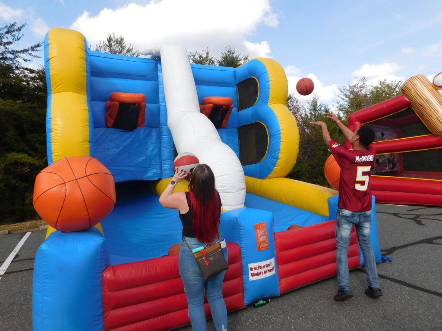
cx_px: 221
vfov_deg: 58.9
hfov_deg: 73.9
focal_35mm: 23
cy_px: 166
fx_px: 294
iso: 125
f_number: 3
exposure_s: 1/1250
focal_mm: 4
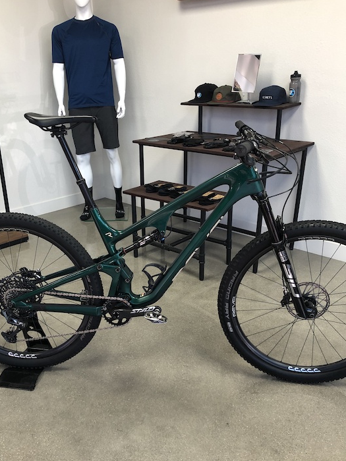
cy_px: 255
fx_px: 426
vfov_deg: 56.7
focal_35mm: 32
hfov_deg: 44.1
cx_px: 154
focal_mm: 4
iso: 40
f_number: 1.8
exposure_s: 1/24
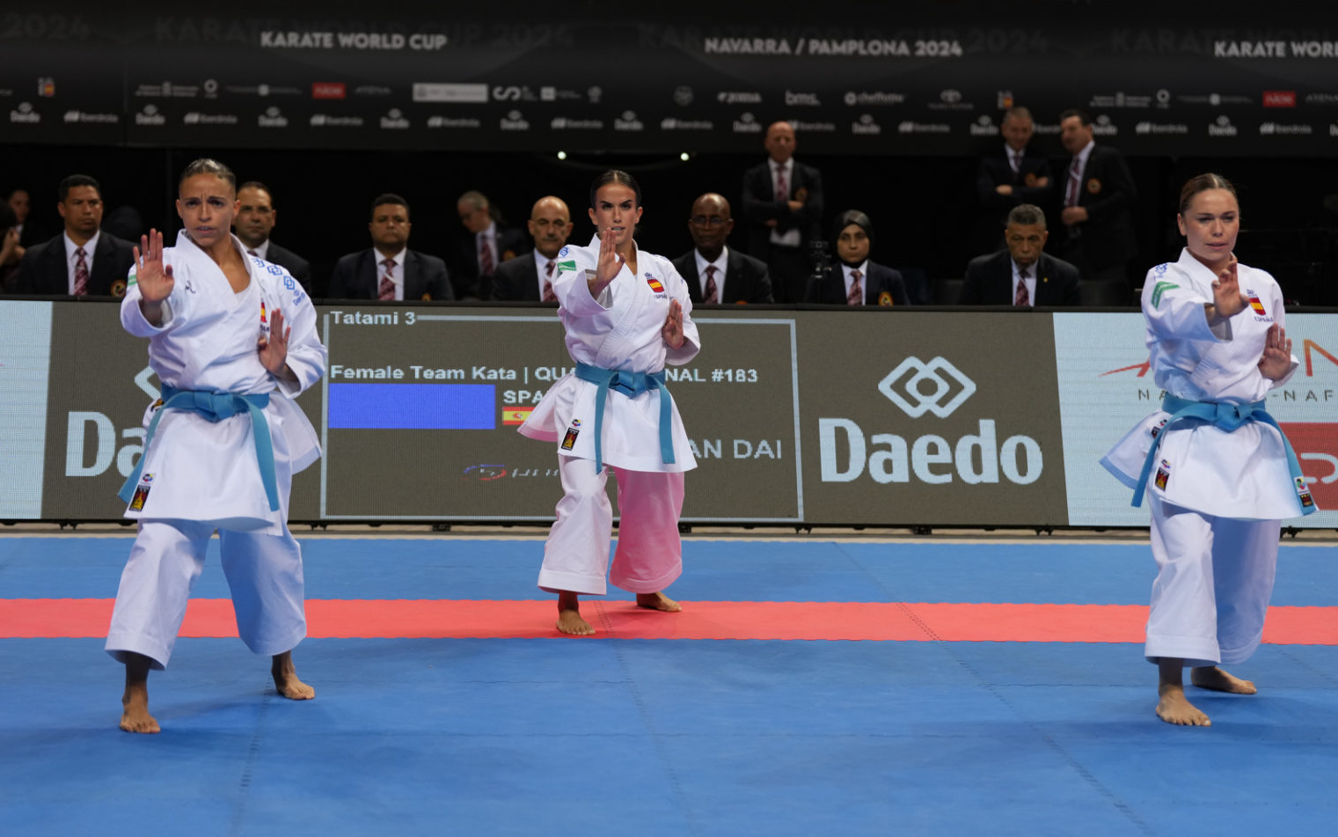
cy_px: 421
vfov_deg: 12.1
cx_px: 669
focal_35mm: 108
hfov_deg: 19.3
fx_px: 3939
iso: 800
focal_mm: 105
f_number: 2.8
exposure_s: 1/500
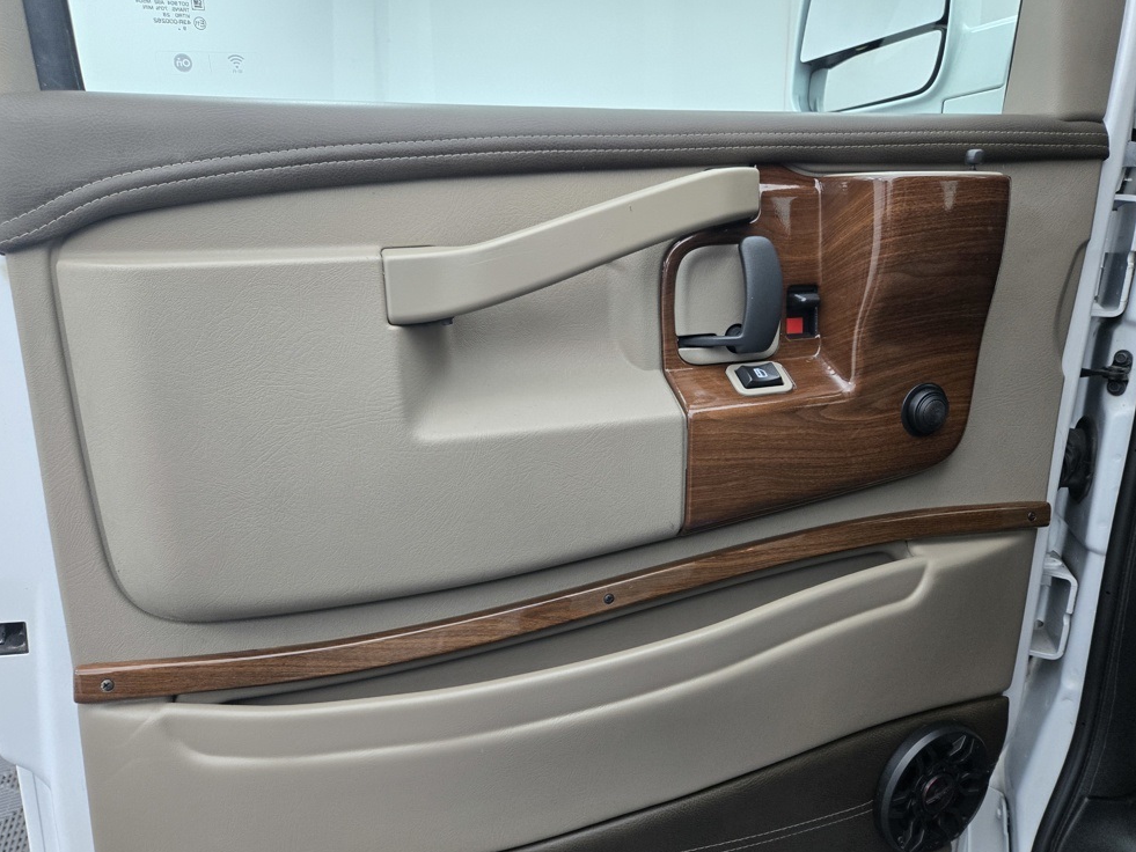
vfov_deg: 56.8
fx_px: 788
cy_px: 442
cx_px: 588
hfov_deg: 71.6
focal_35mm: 24
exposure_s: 1/120
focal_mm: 5.4
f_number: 1.8
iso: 320
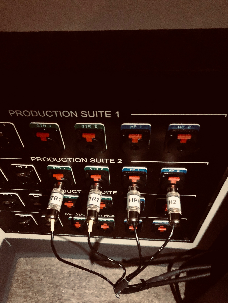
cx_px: 114
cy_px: 152
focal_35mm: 28
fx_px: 246
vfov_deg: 63.4
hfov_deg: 49.7
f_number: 1.8
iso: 250
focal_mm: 4
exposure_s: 1/4
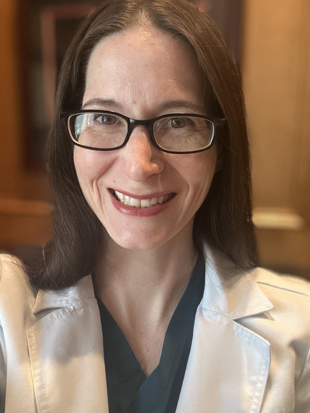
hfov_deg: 36.8
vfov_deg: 47.8
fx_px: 466
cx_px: 163
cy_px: 222
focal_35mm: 39
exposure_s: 1/30
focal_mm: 2.69
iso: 320
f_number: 1.9
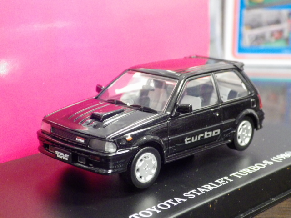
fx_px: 597
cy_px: 109
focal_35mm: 71
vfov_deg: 20.7
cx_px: 146
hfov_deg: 27.4
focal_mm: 12.8
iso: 1600
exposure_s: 1/20
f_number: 4.2
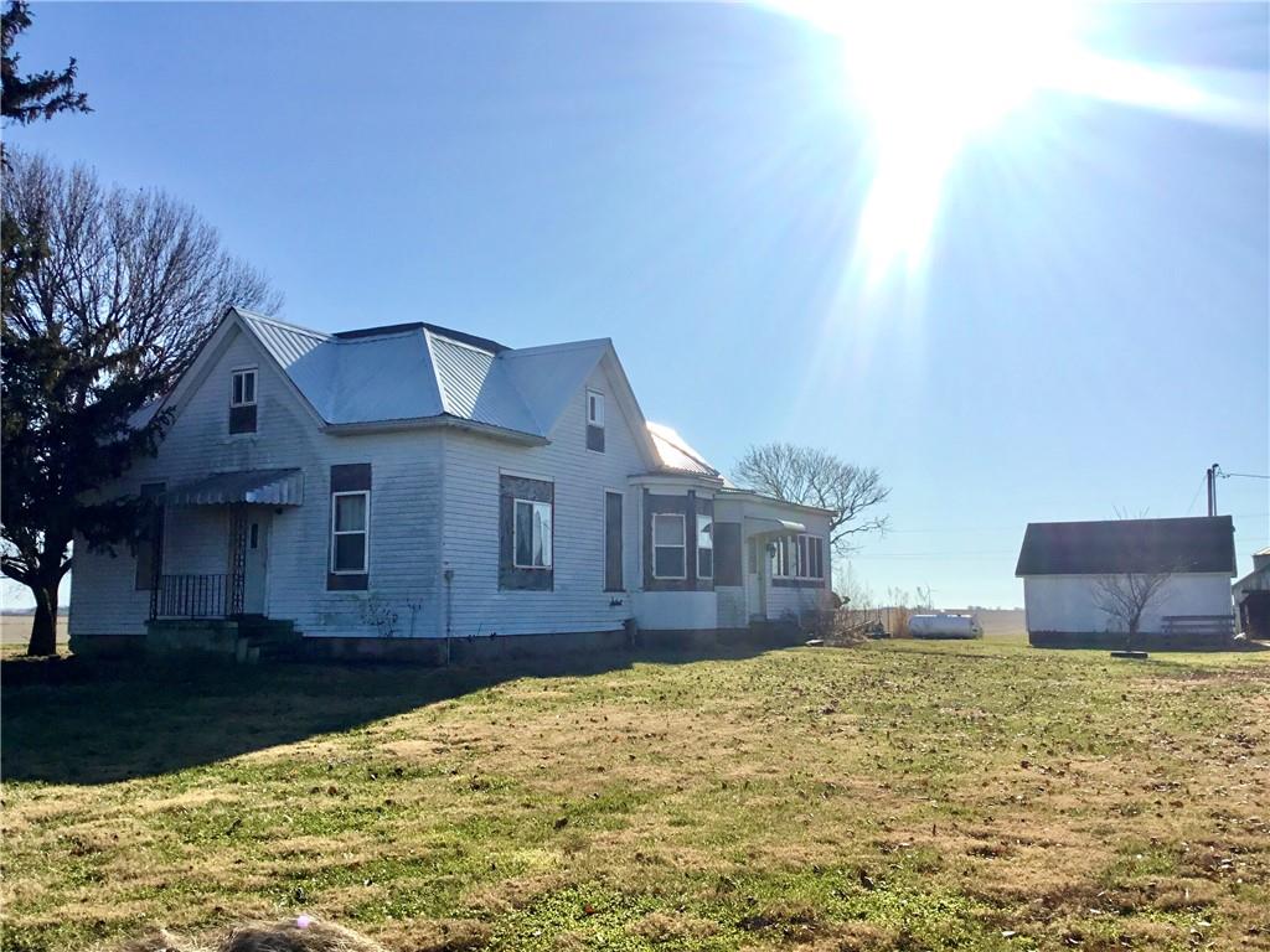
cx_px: 635
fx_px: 1137
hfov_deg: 58.4
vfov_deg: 45.4
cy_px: 476
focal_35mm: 31
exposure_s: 1/2469
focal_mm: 3.3
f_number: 2.4
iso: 25
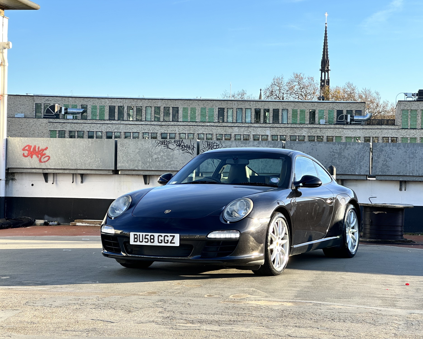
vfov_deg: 18.9
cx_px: 217
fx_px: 1014
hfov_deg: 23.6
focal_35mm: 81
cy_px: 168
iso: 32
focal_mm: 9
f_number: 2.8
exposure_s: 1/107
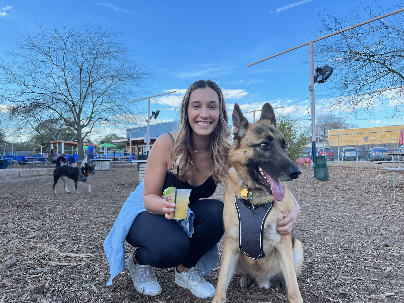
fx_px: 303
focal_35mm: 26
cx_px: 202
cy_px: 152
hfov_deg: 67.3
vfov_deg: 53.0
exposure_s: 1/1295
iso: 50
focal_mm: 5.7
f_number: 1.5
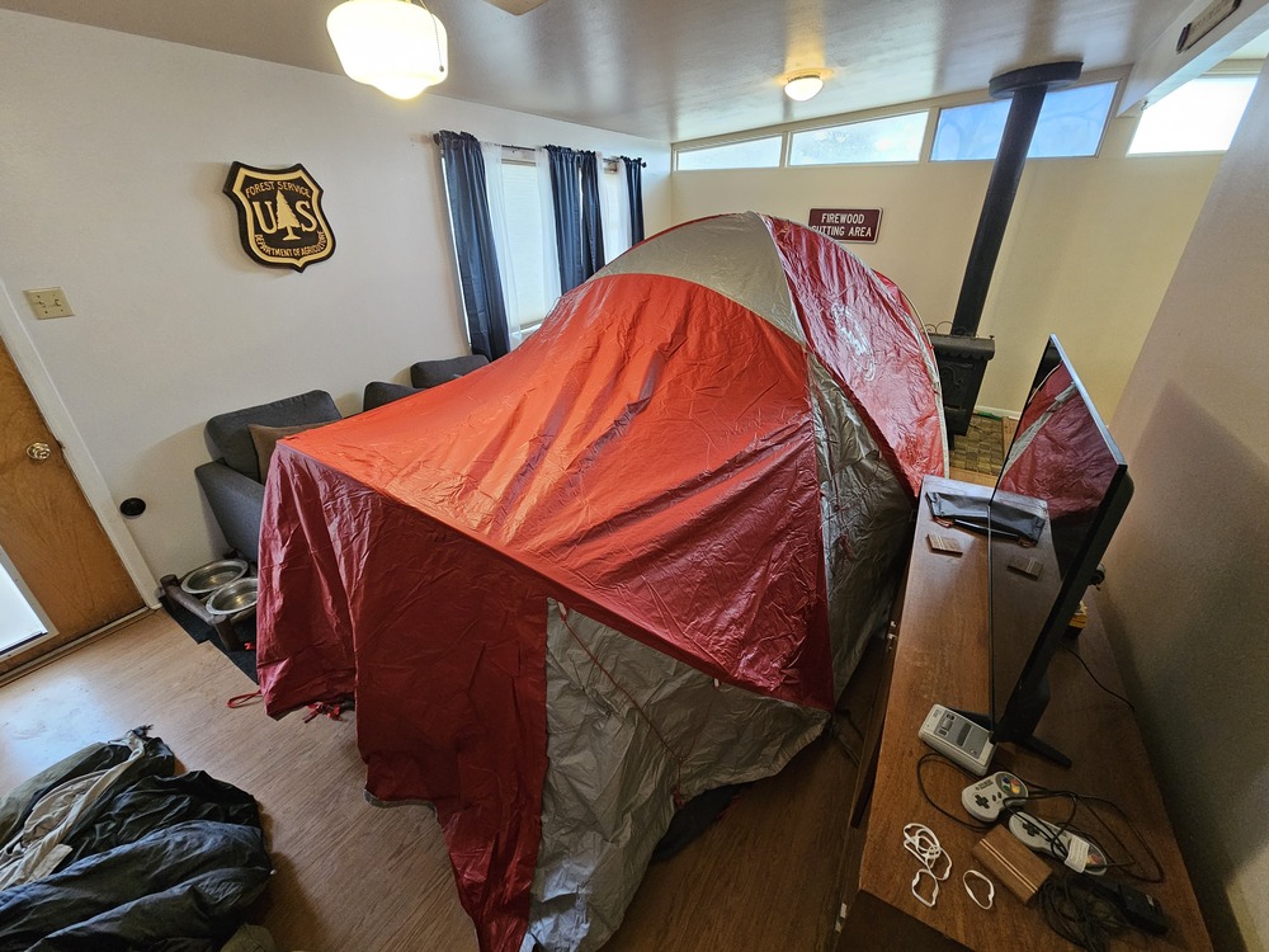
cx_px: 634
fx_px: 477
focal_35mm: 13
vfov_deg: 89.9
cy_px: 476
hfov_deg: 106.2
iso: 320
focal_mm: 2.2
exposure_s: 1/30
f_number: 2.2
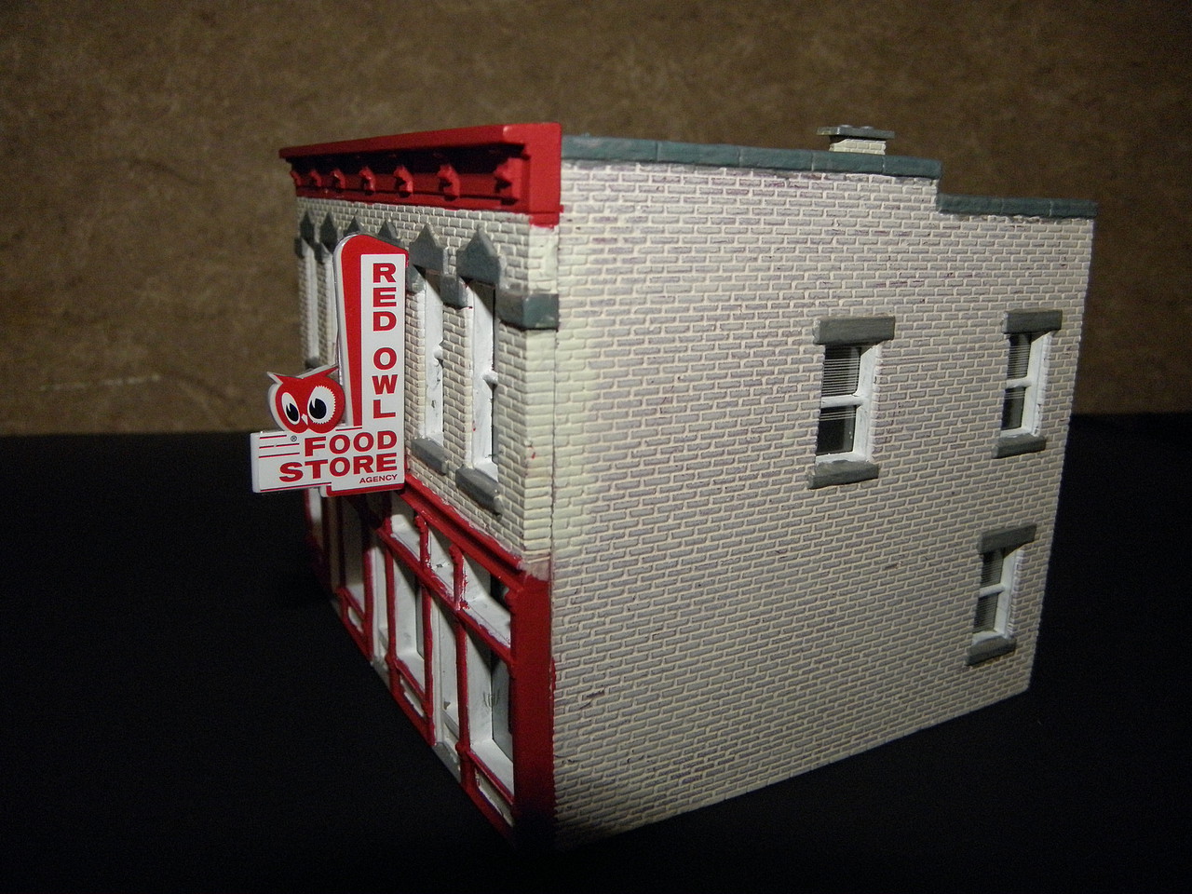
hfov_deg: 63.4
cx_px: 596
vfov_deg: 49.7
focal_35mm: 28
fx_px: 964
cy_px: 447
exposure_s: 1/50
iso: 320
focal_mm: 5
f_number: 7
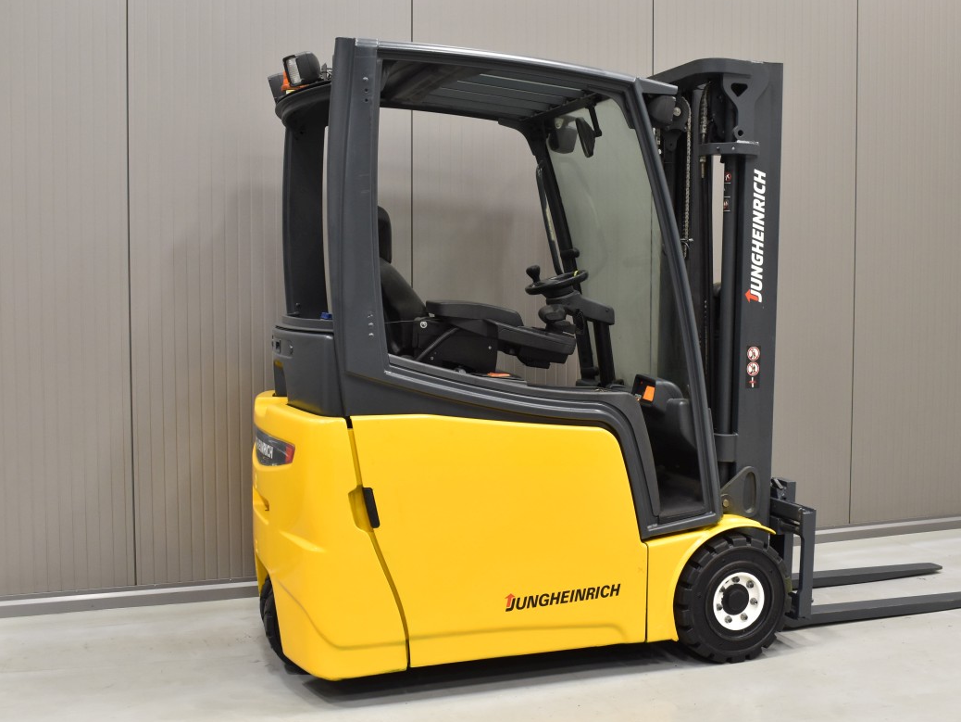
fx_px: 1111
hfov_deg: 46.7
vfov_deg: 36.0
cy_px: 362
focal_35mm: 40
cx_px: 524
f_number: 7.1
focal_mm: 24
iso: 1250
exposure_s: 1/15
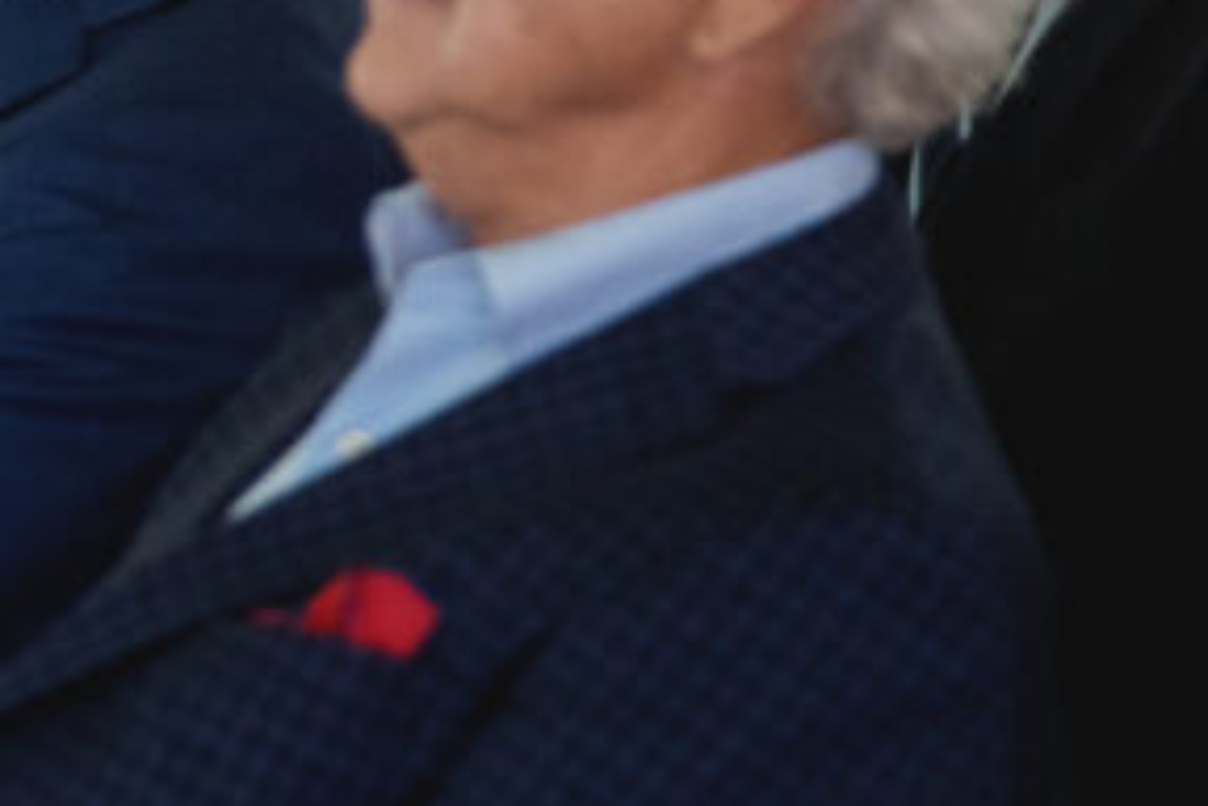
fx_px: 23856
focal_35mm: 711
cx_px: -906
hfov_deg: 2.9
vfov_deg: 1.9
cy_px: 25
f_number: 4
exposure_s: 1/500
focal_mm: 200
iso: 800
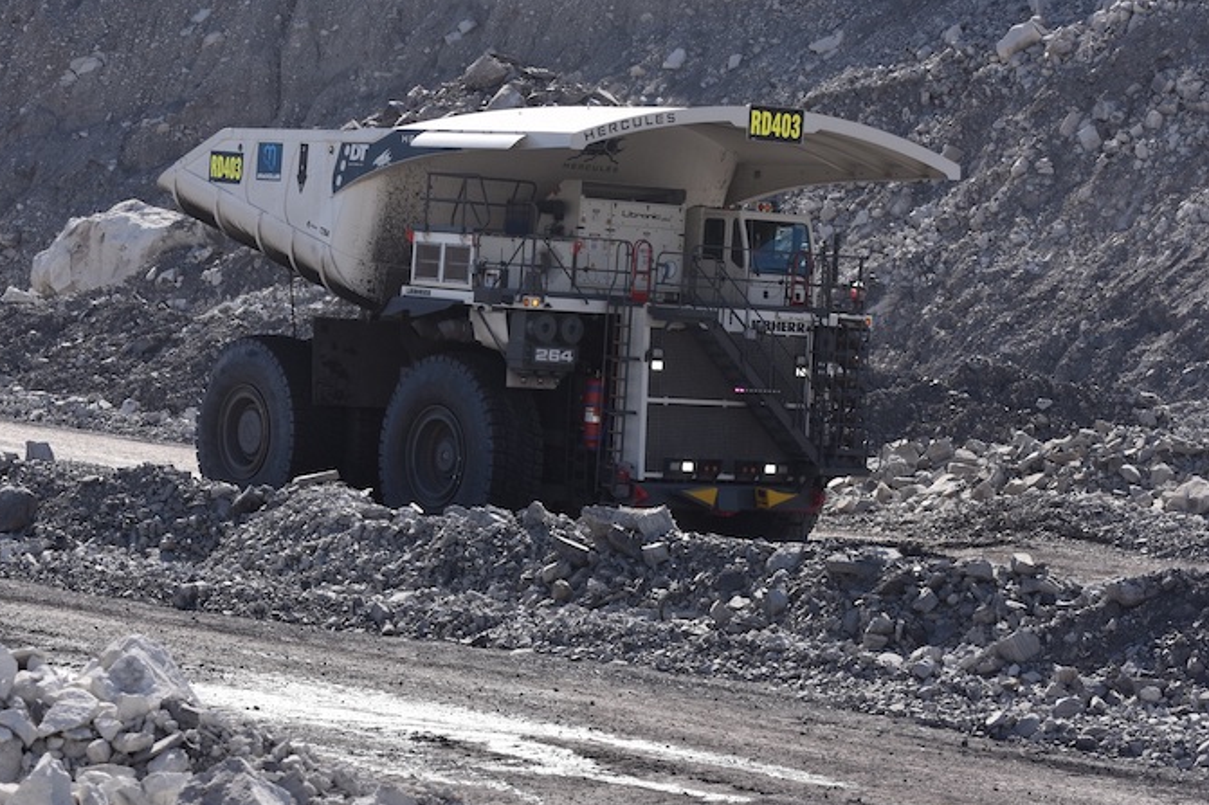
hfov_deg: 18.5
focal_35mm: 111
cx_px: 524
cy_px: 385
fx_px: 3716
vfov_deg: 12.4
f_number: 8
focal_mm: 55
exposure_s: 1/500
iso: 250
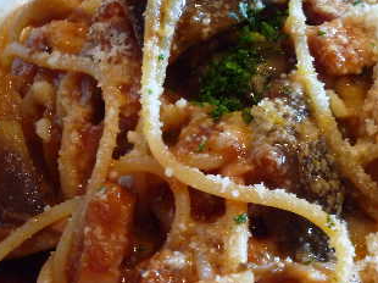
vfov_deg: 20.6
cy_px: 187
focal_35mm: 71
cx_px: 269
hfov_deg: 27.2
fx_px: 775
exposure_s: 1/8
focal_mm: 7.8
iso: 400
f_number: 4.3
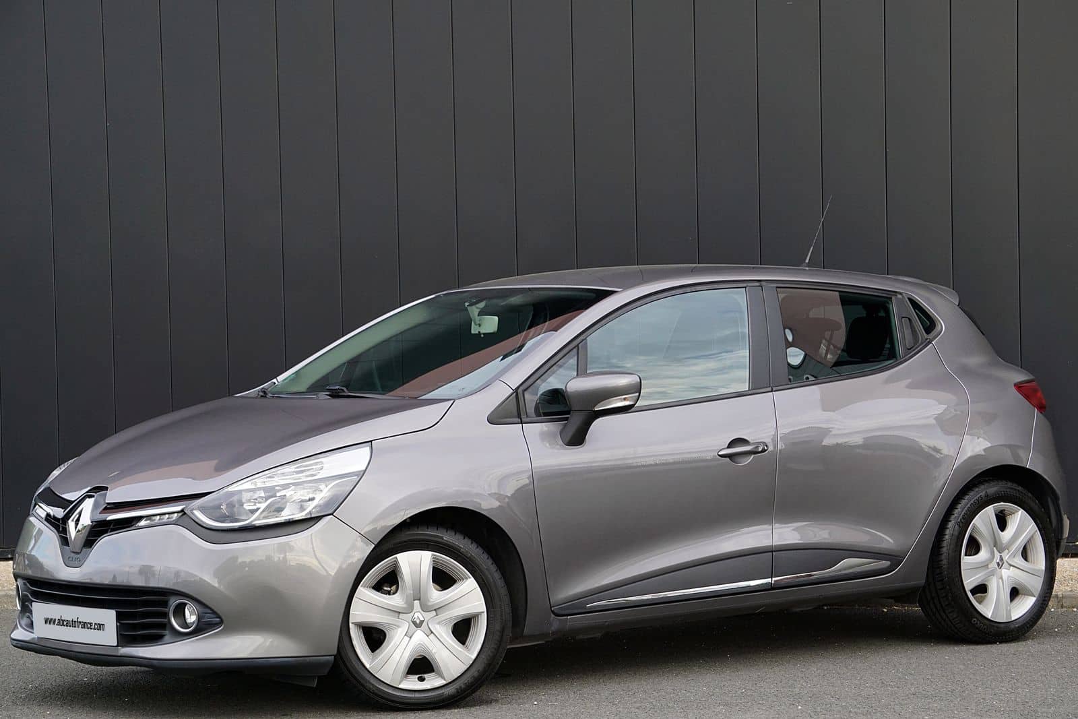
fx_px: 2695
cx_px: 539
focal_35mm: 90
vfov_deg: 15.2
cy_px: 360
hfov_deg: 22.6
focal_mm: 60
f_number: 8
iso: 400
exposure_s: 1/200
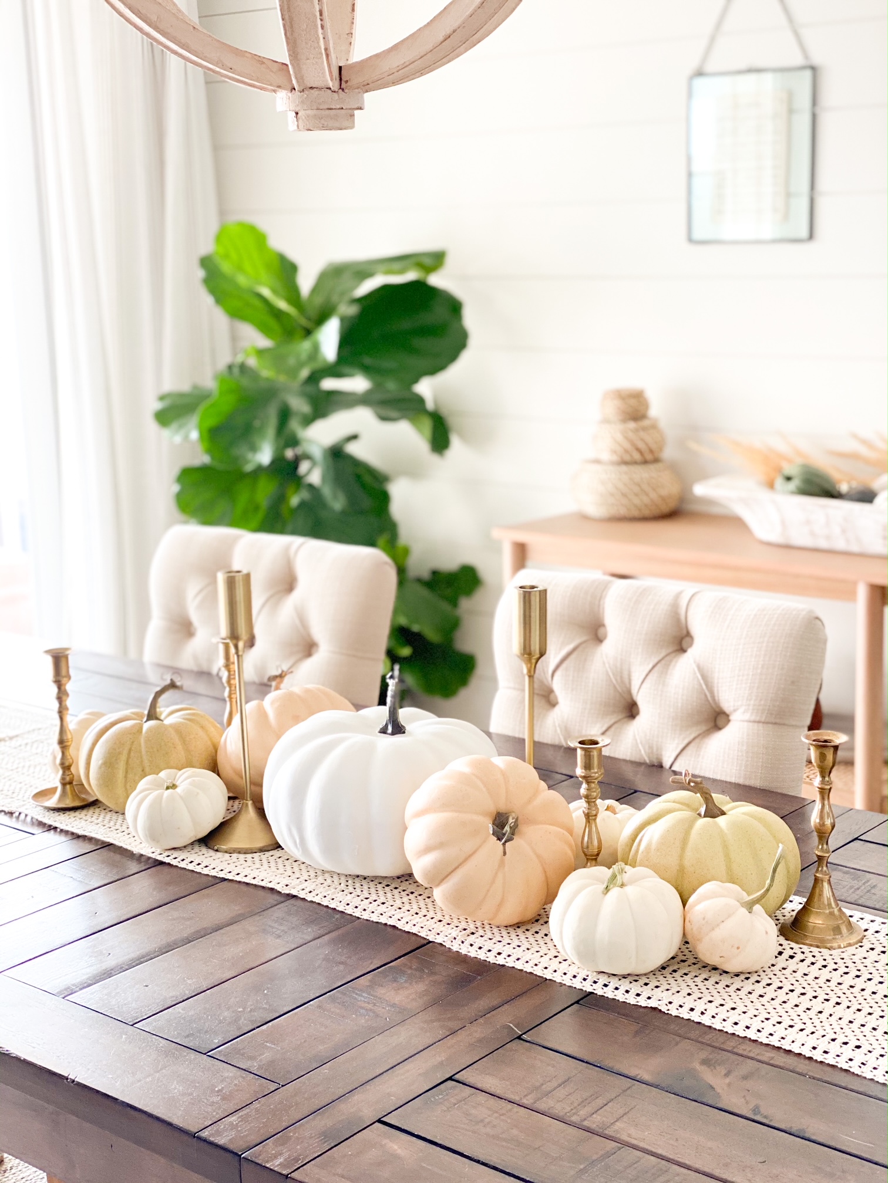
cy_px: 592
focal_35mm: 52
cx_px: 444
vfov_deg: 36.8
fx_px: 1779
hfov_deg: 28.0
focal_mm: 6
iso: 125
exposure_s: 1/120
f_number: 2
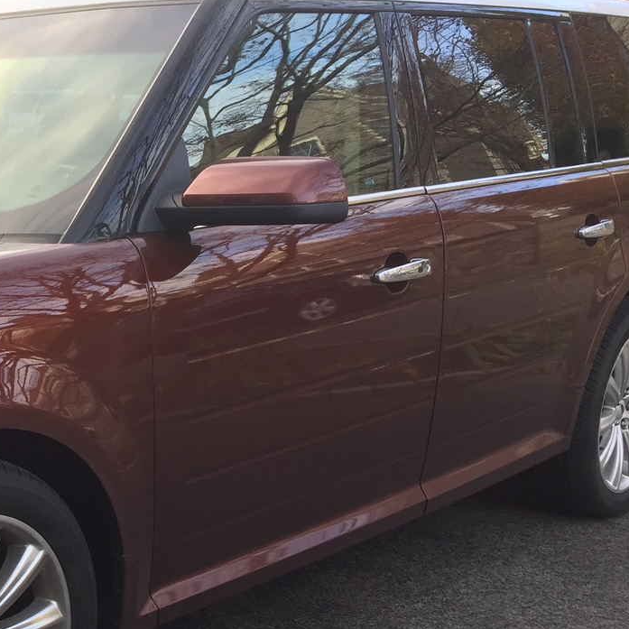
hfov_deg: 26.0
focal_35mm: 60
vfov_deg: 28.2
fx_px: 1233
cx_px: -99
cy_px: 477
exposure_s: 1/120
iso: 40
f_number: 2.2
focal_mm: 4.15
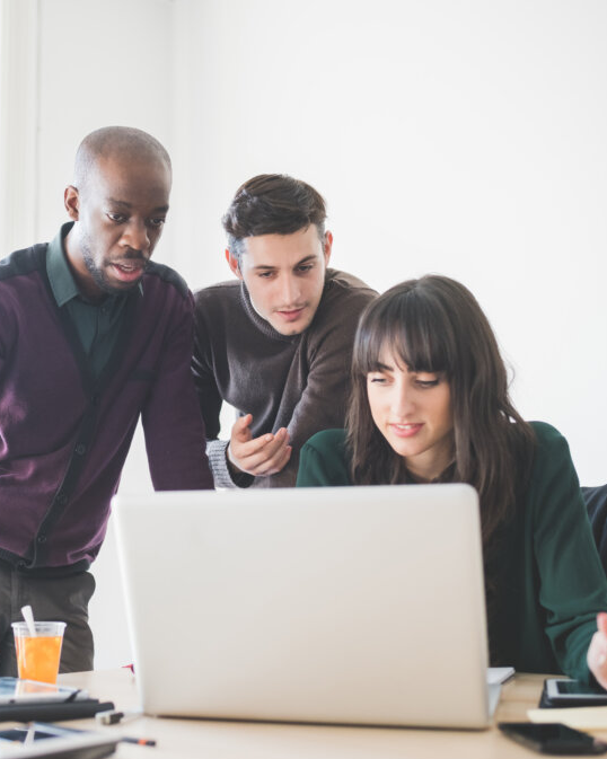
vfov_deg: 37.3
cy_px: 376
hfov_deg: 29.7
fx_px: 1123
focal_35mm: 50
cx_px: 137
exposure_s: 1/250
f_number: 2.8
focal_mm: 35
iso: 800
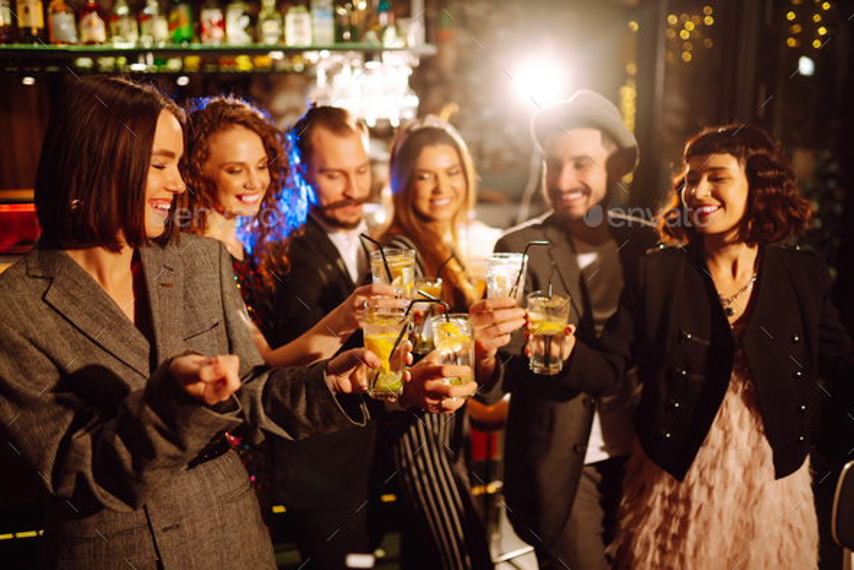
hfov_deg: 54.4
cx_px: 427
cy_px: 285
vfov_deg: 37.9
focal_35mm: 35
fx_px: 831
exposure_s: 1/320
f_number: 1.4
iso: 500
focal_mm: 35
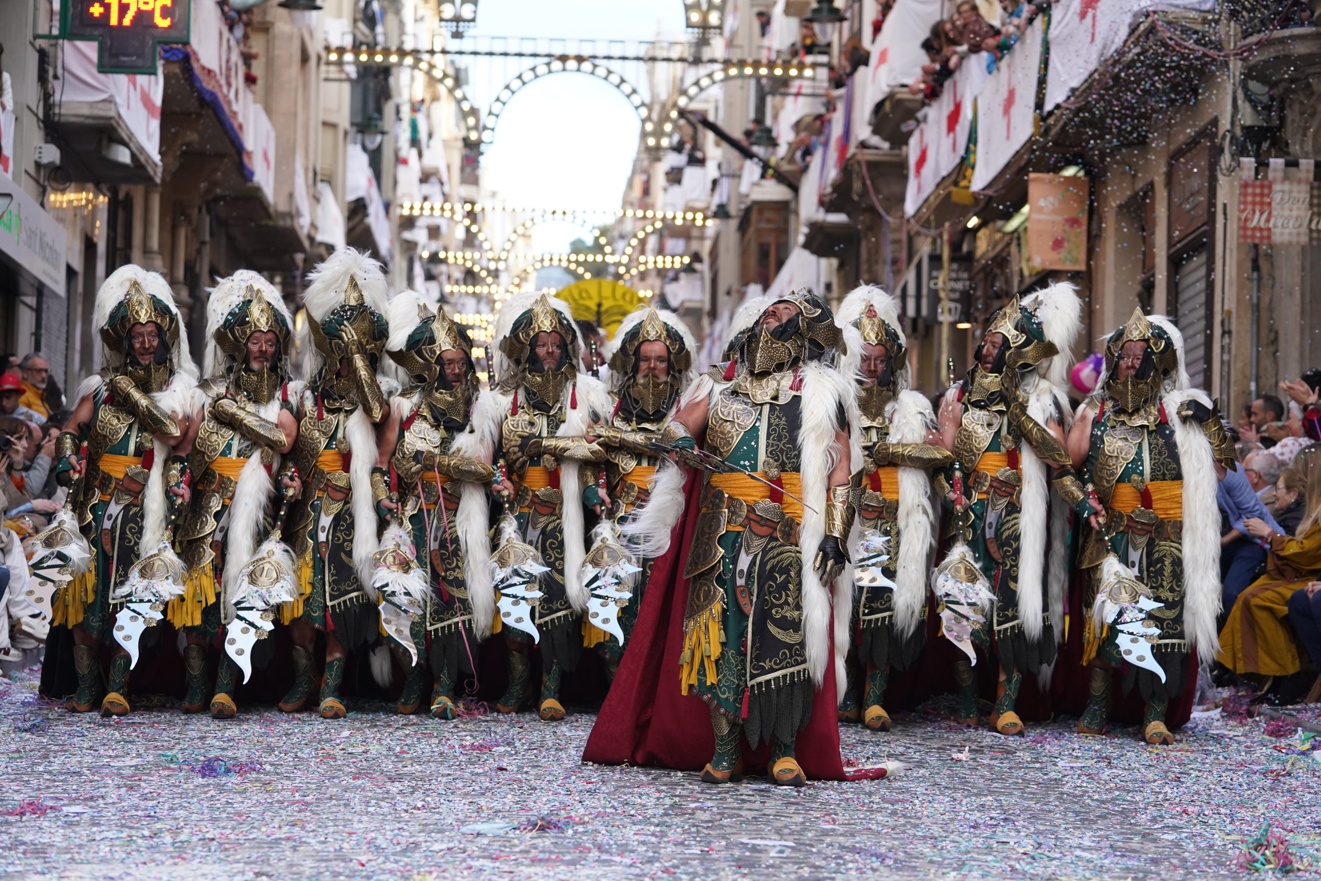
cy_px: 440
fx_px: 3486
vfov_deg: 14.4
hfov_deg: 21.5
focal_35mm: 95
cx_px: 660
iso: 1600
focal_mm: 95
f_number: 4
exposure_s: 1/640
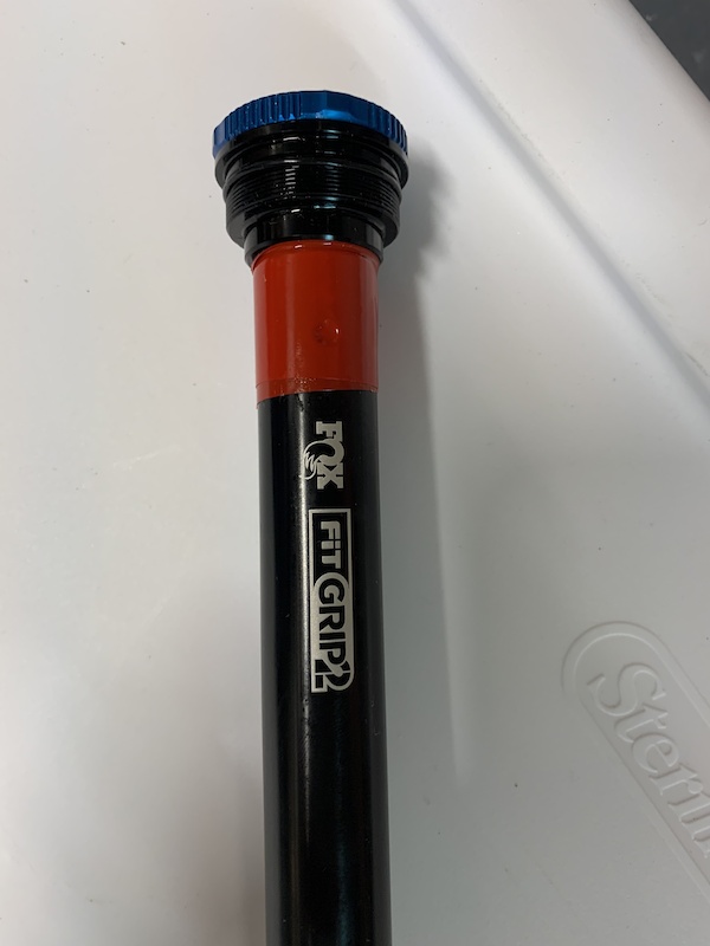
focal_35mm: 26
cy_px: 473
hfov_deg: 53.1
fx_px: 711
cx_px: 355
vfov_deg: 67.3
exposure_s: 1/60
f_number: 1.8
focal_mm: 4.25
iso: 100
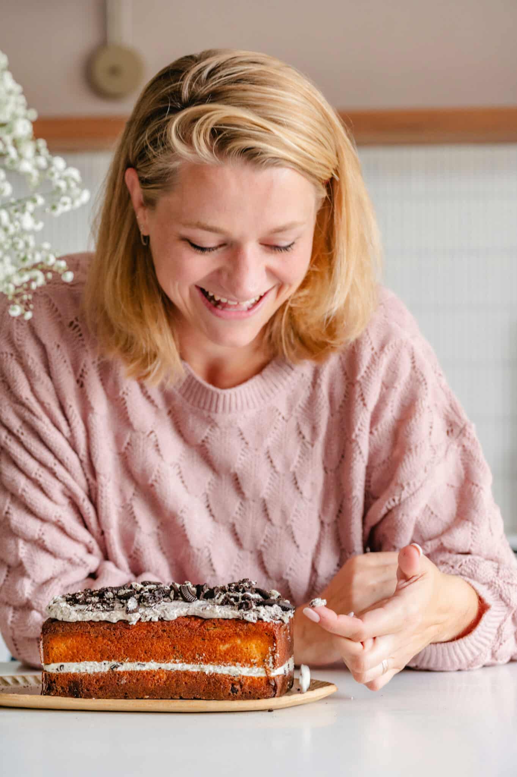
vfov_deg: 19.5
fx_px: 2264
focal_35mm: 105
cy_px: 388
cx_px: 258
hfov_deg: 13.0
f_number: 5
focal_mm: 105
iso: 640
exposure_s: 1/160
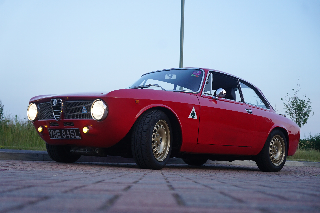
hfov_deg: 38.2
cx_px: 160
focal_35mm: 52
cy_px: 106
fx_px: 462
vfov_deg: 25.9
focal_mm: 35
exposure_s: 1/60
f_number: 4.5
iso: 320
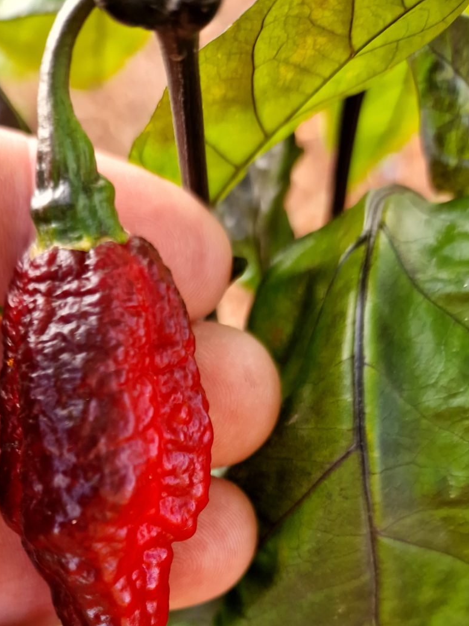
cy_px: 520
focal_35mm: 39
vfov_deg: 45.0
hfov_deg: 36.3
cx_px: 144
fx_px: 705
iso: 100
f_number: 1.8
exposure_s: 1/50
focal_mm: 6.4
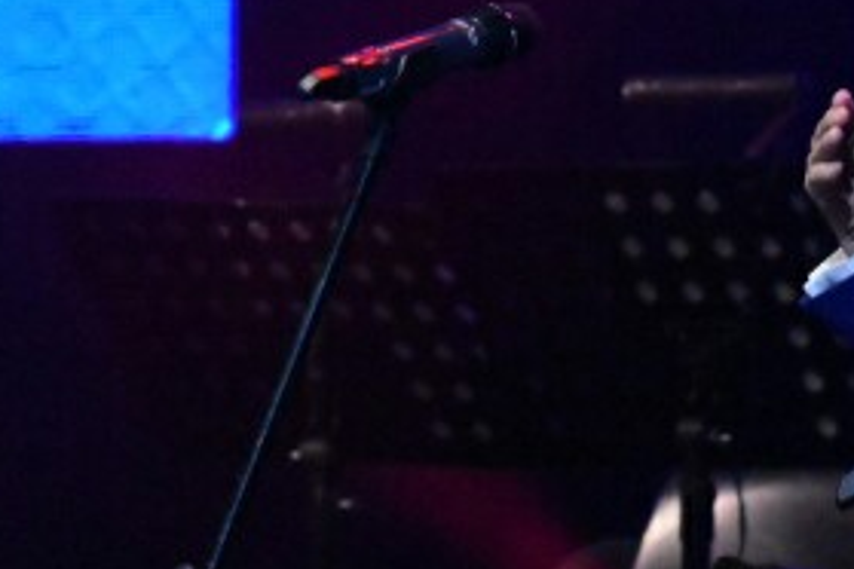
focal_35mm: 1156
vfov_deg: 1.2
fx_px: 27421
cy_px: 658
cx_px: 370
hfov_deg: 1.8
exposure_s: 1/500
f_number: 5.3
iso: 9000
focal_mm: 210
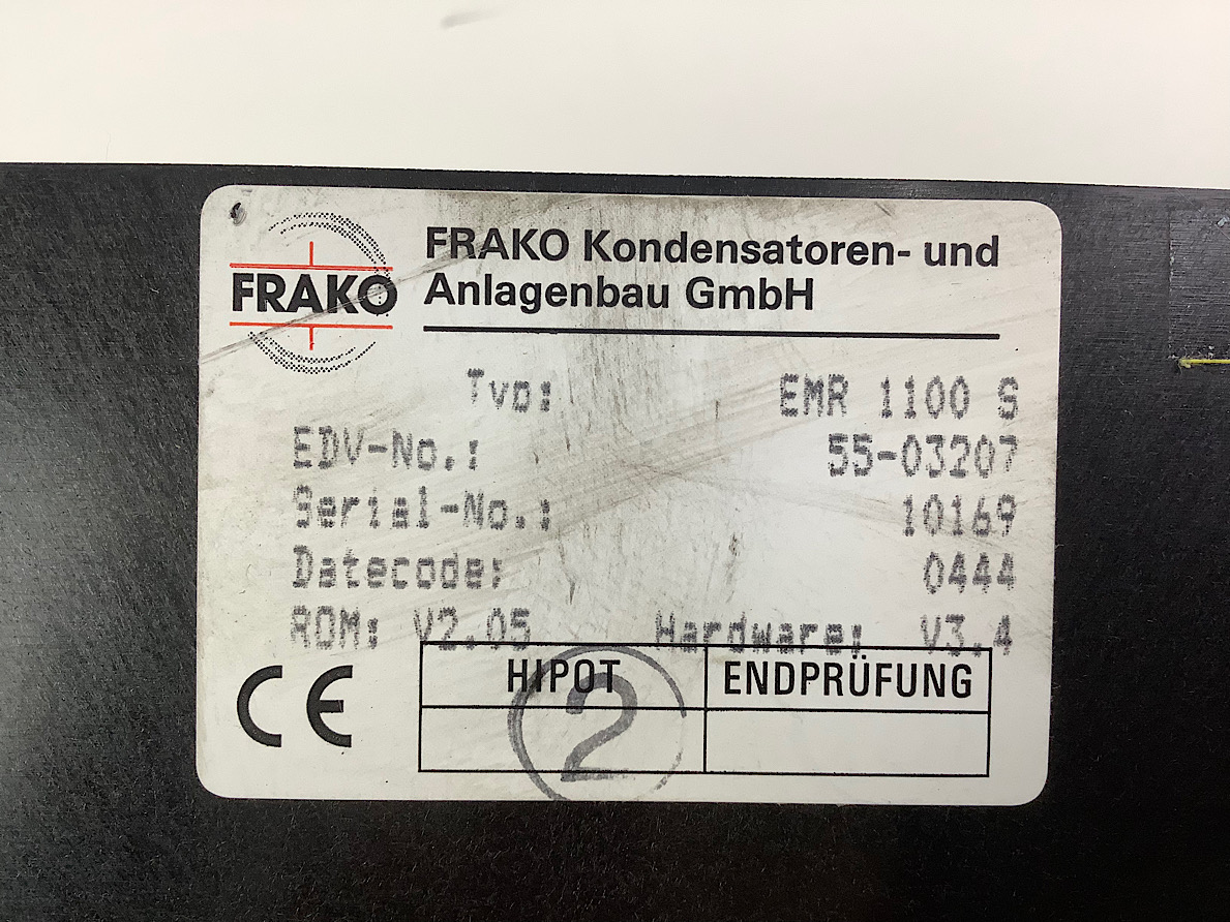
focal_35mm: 31
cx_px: 615
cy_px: 461
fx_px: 1102
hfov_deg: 58.3
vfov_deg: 45.4
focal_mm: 3.3
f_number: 2.4
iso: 64
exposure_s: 1/100
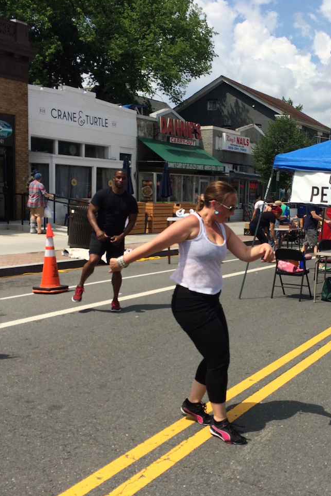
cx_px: 246
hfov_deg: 32.0
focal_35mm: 41
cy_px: 248
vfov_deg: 47.4
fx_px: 566
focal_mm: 4.15
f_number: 2.2
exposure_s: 1/3731
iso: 32
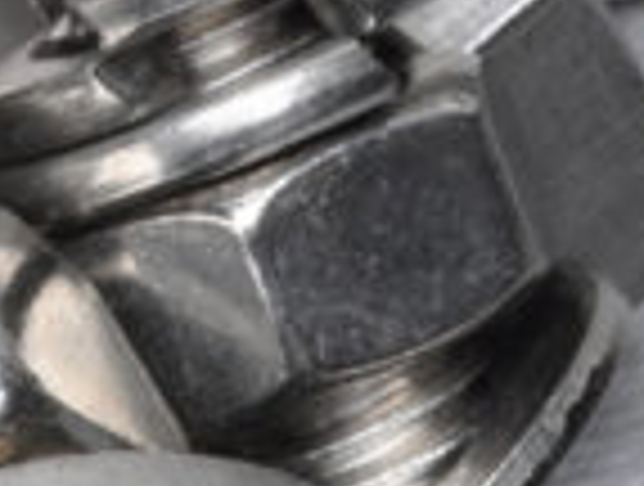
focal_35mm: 1265
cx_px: -621
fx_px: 23594
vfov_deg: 1.2
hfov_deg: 1.6
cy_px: 1073
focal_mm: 105
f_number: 22
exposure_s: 1/60
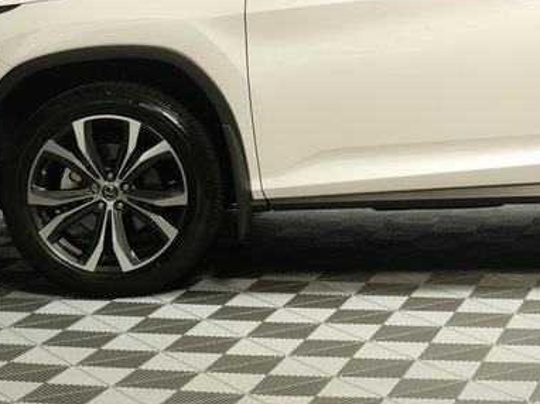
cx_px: 500
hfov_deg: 16.5
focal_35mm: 118
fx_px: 1840
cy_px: 55
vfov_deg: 12.5
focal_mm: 22
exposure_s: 1/200
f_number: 5.6
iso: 250
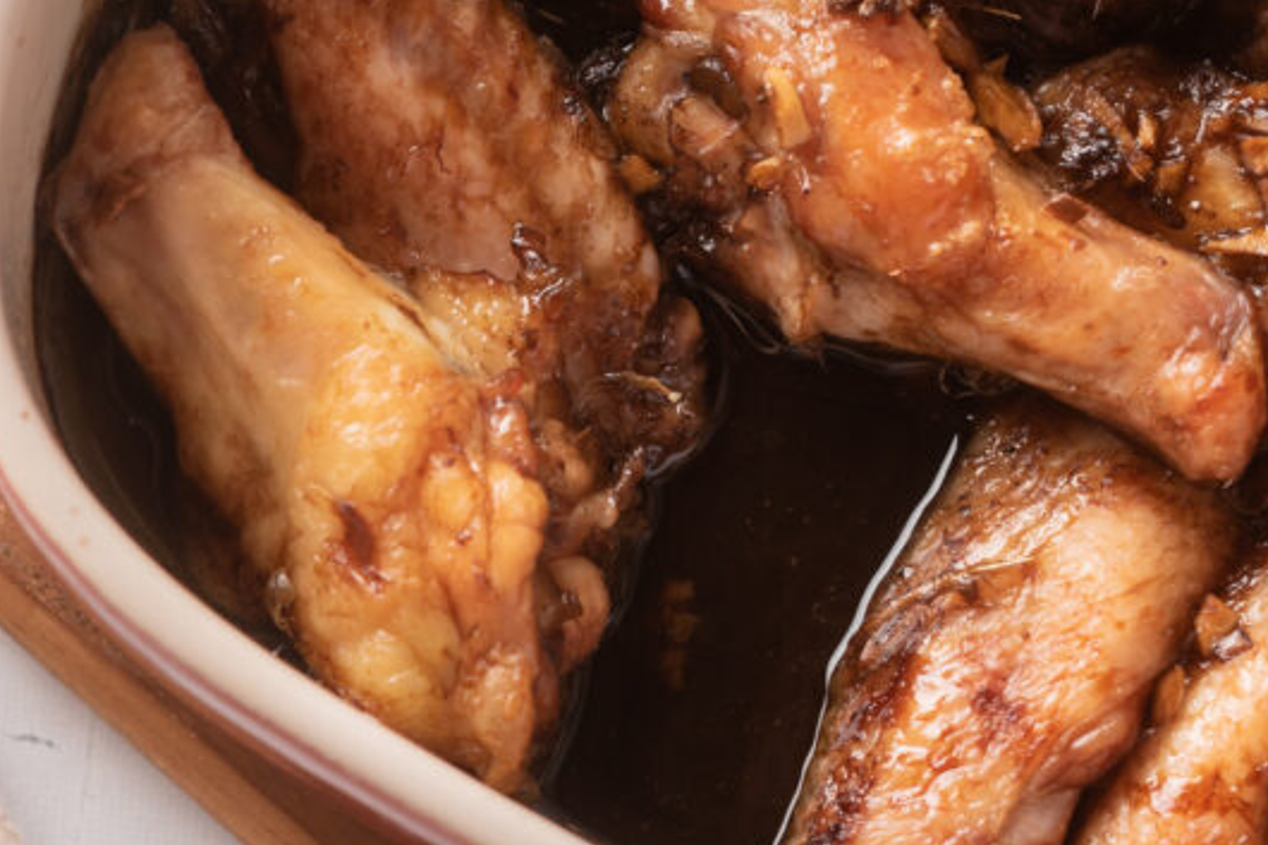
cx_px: -280
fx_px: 5105
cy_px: 987
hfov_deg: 13.7
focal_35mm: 145
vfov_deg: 9.3
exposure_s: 1/125
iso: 125
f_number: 5.6
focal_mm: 50
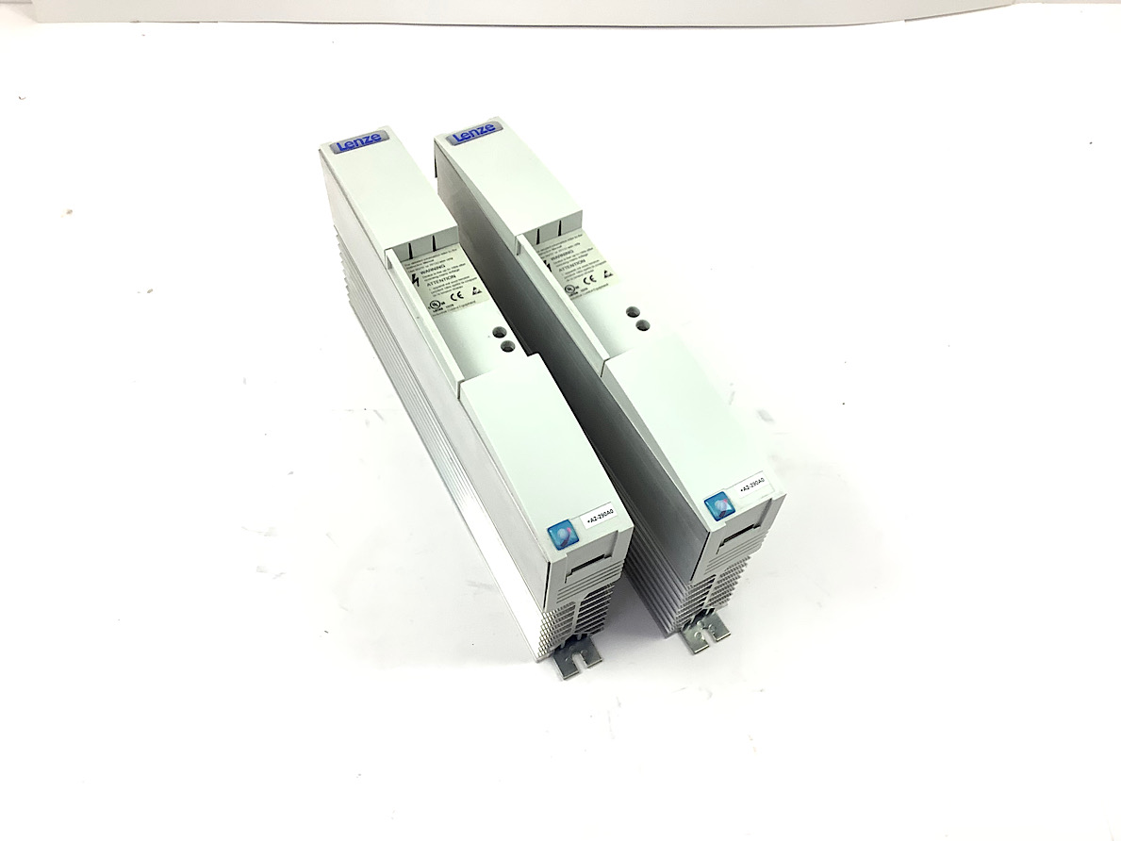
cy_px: 420
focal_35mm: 31
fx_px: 1004
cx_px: 560
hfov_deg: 58.3
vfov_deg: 45.4
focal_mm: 3.3
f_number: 2.4
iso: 80
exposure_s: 1/50
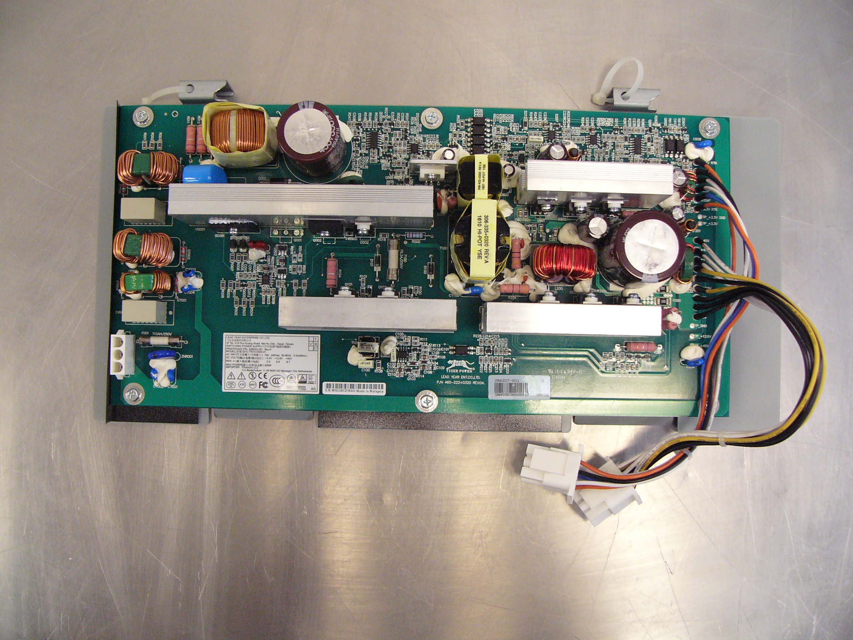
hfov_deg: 51.4
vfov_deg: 39.7
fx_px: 887
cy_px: 320
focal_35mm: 36
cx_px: 426
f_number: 2.8
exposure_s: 1/40
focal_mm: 6
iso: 200
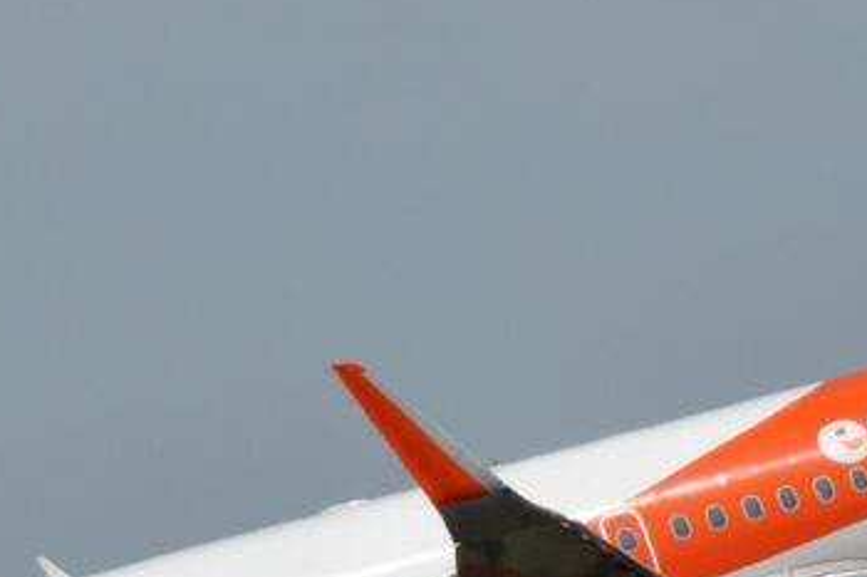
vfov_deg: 0.7
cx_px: 268
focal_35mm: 1904
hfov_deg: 1.1
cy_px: 603
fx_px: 45831
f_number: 5.6
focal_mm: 390
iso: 200
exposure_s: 1/3200
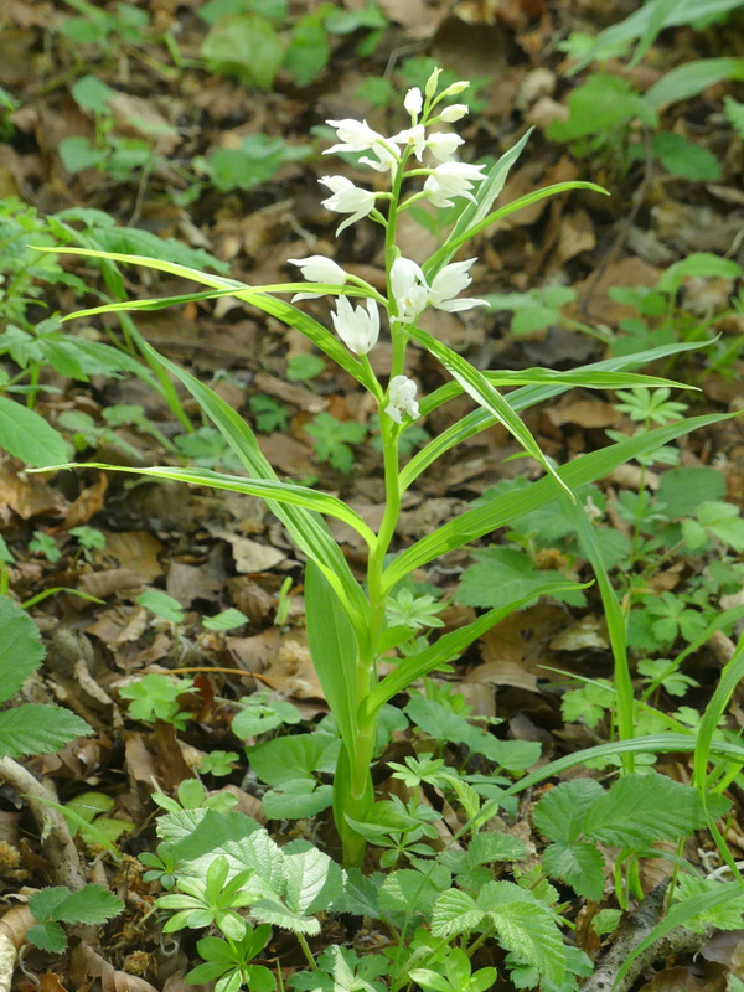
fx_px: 6534
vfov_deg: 8.7
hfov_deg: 6.5
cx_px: 372
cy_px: 496
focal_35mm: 228
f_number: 4
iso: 500
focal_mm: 41.1
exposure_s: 1/100
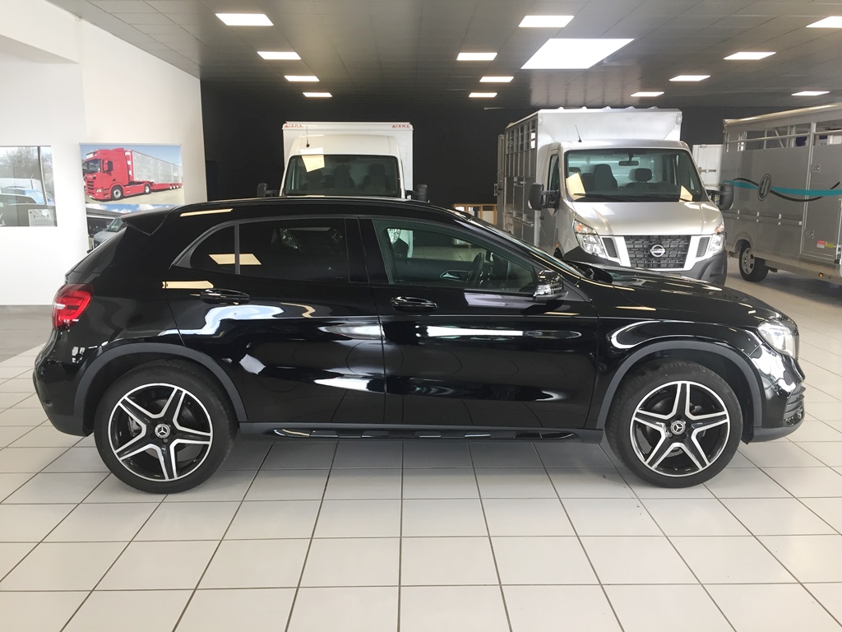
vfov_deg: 48.2
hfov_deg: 61.7
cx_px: 421
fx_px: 705
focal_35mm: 29
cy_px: 316
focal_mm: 4.15
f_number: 2.2
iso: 32
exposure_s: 1/33
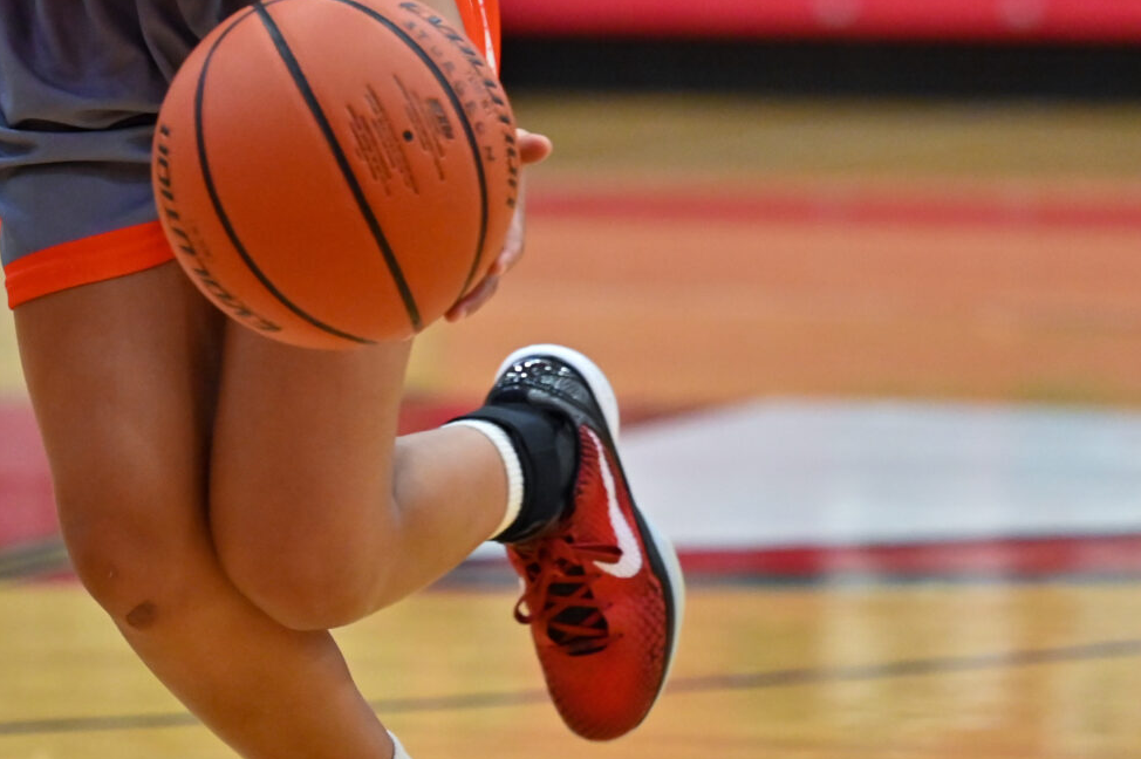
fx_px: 11655
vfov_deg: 3.7
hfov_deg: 5.6
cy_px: -215
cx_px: 194
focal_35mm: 368
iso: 3200
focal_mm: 140
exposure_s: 1/1000
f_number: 3.2
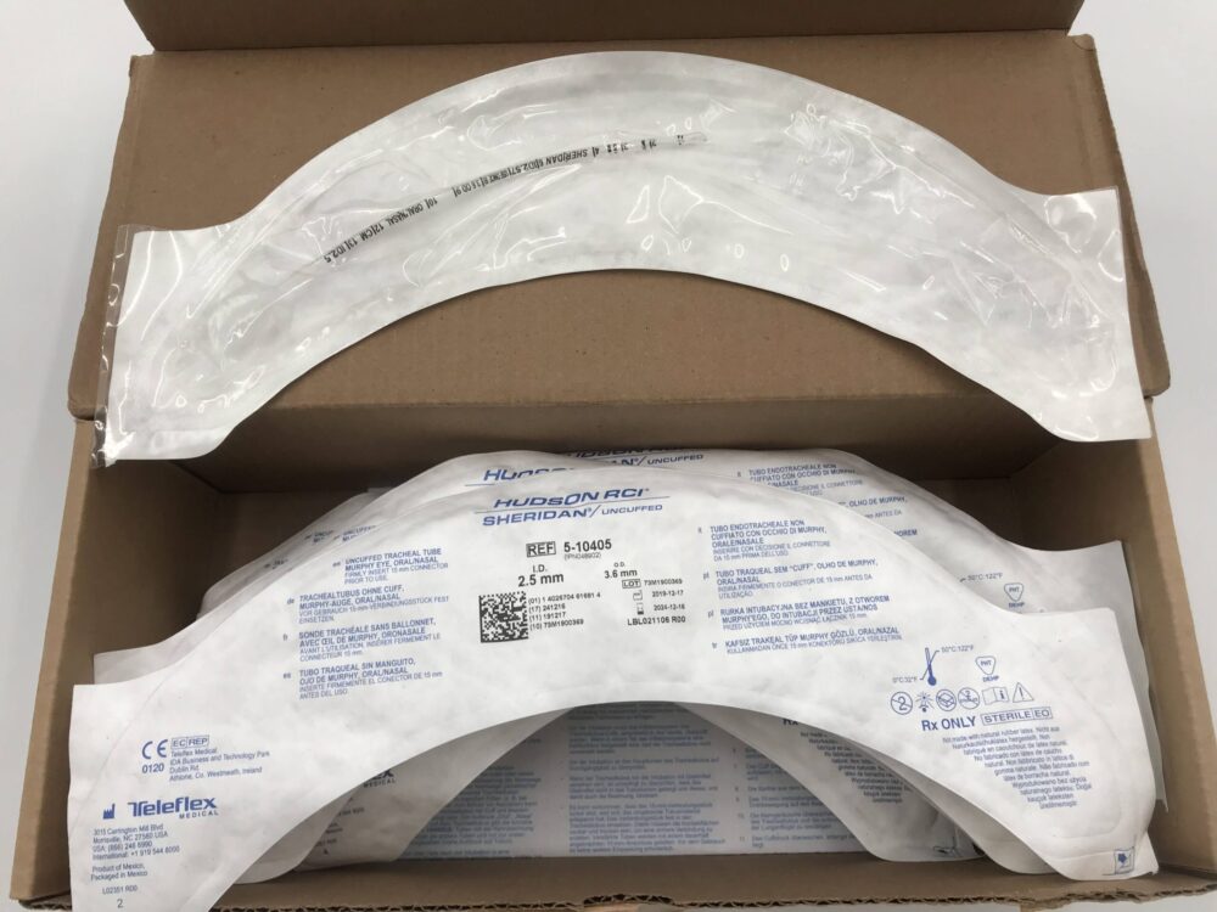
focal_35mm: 28
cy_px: 456
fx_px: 984
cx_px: 608
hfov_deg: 63.4
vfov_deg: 49.7
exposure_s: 1/120
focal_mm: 3.99
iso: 25
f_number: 1.8
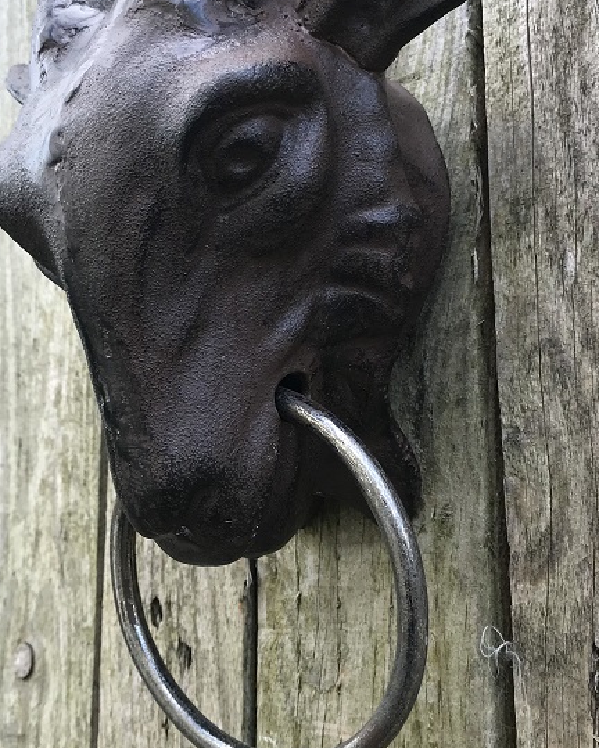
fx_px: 1130
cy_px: 281
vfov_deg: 36.4
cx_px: 302
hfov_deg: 29.7
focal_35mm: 51
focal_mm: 3.99
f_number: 1.8
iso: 20
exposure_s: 1/243
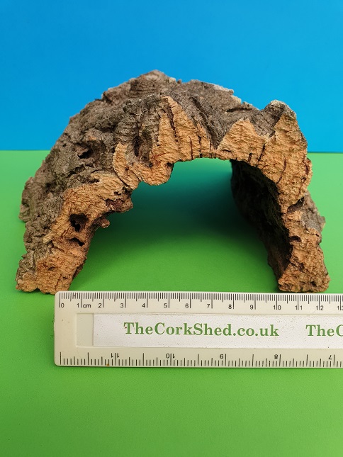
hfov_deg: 53.1
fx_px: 343
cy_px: 228
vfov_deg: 67.3
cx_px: 172
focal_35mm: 26
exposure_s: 1/148
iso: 50
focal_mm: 4.3
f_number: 2.4
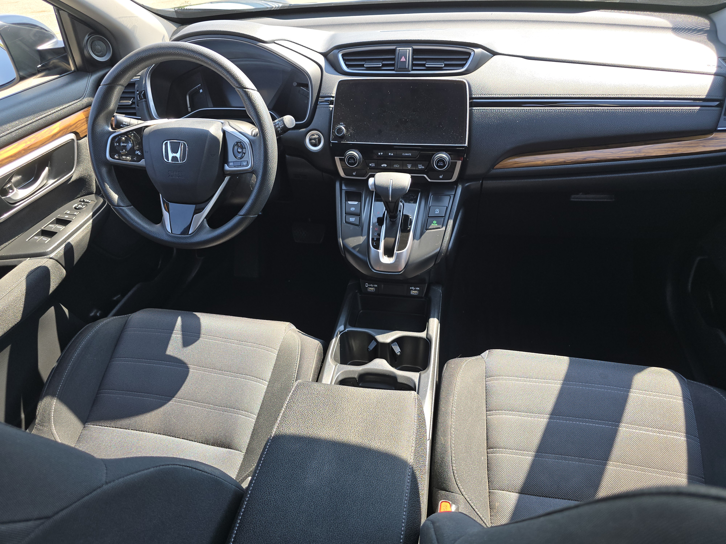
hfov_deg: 73.9
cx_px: 363
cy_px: 272
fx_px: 482
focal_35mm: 23
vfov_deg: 58.9
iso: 25
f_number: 1.7
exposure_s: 1/180
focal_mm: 6.3
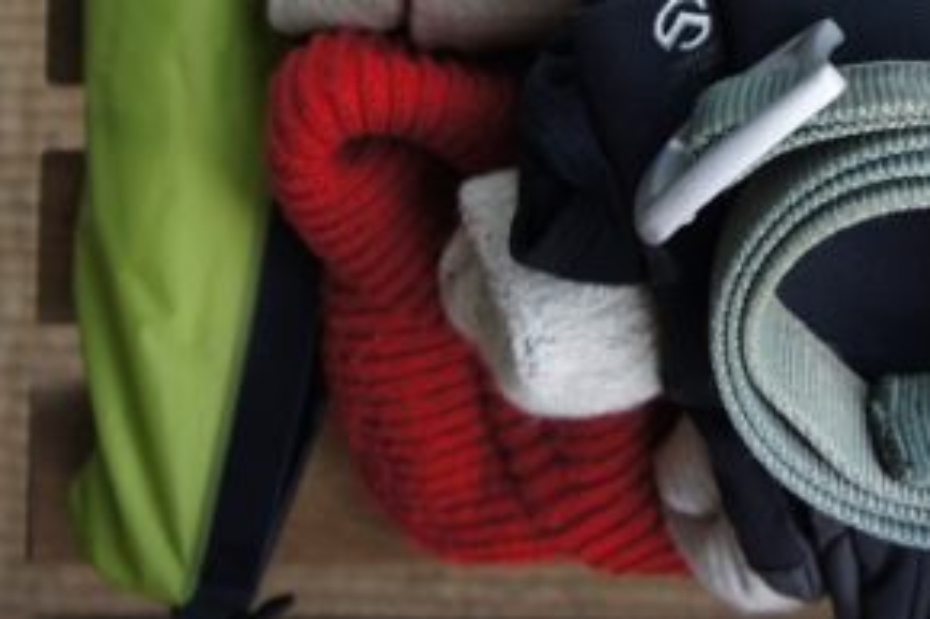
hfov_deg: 28.5
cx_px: 766
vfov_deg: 19.2
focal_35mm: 69
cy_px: 3
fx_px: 1781
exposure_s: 1/40
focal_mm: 23
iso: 250
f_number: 4
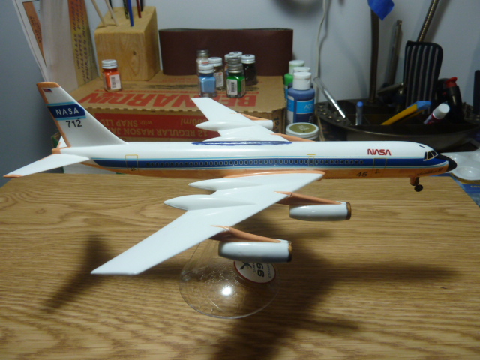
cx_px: 240
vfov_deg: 54.9
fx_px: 347
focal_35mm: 25
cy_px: 180
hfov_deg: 69.4
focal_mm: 4.1
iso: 160
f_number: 3.3
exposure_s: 1/30
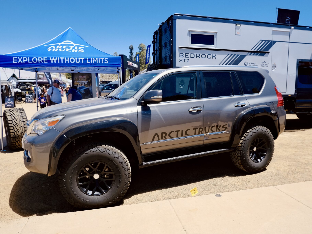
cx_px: 156
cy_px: 117
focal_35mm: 25
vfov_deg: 54.9
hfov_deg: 69.4
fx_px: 225
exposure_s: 1/640
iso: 320
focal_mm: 15
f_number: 5.6
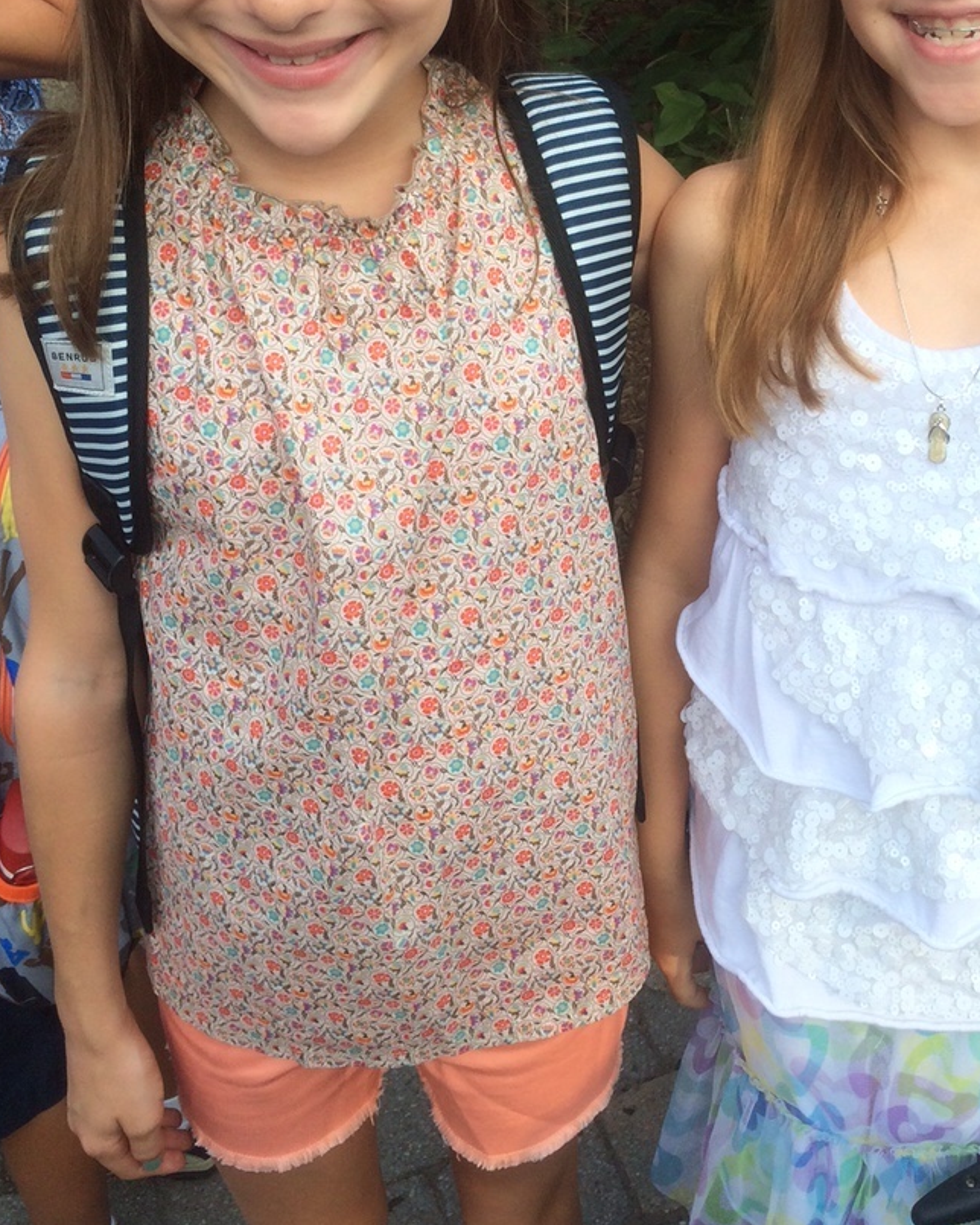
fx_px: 1631
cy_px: 312
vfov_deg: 40.1
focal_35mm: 45
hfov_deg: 33.1
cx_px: 667
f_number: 2.2
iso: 32
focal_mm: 4.15
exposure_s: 1/554
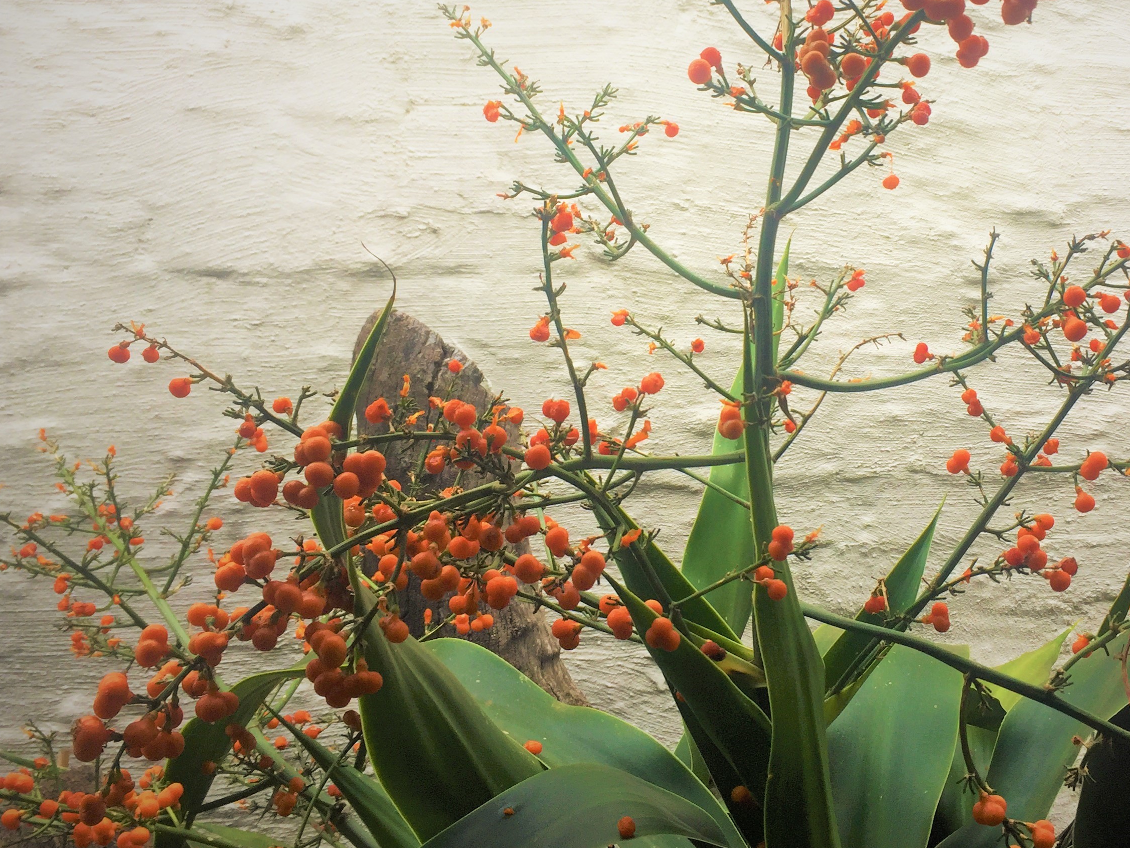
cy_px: 303
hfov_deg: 44.3
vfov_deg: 34.1
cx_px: 722
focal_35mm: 42
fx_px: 1371
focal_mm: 4.15
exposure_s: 1/246
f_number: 2.2
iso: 32
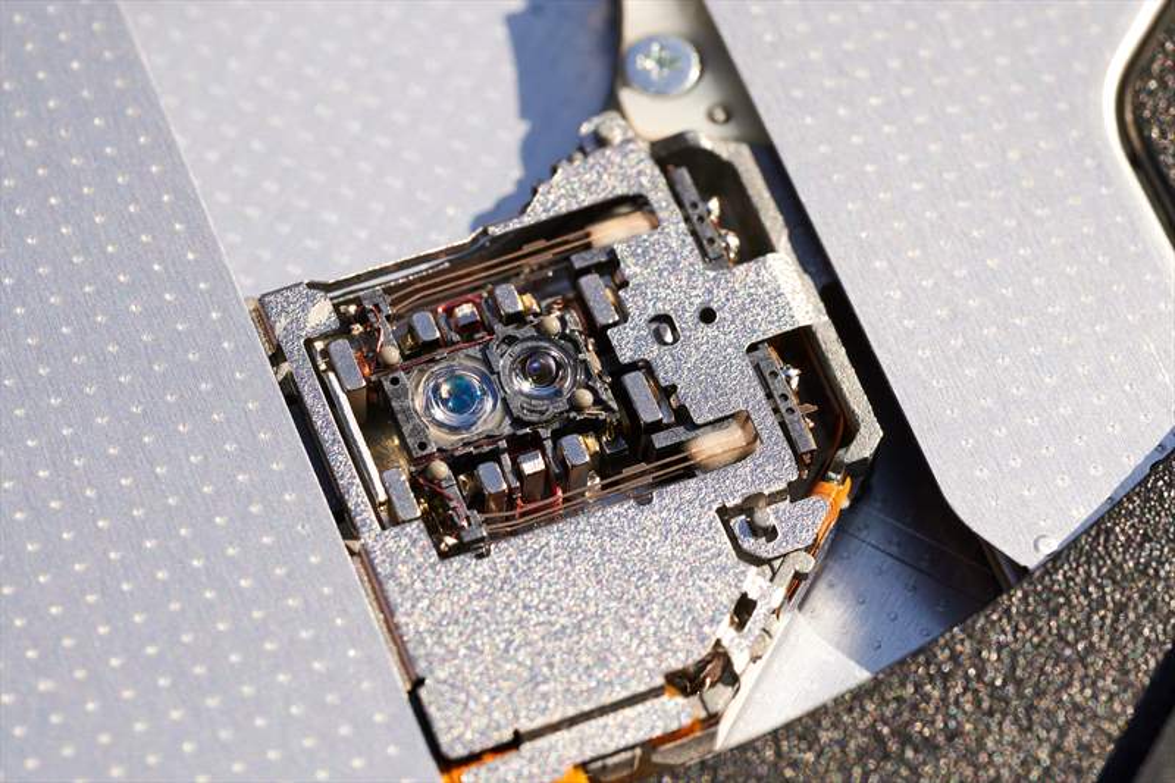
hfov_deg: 19.5
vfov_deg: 13.0
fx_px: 3426
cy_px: 392
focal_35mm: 105
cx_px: 588
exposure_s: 1/500
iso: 320
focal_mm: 70
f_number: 9
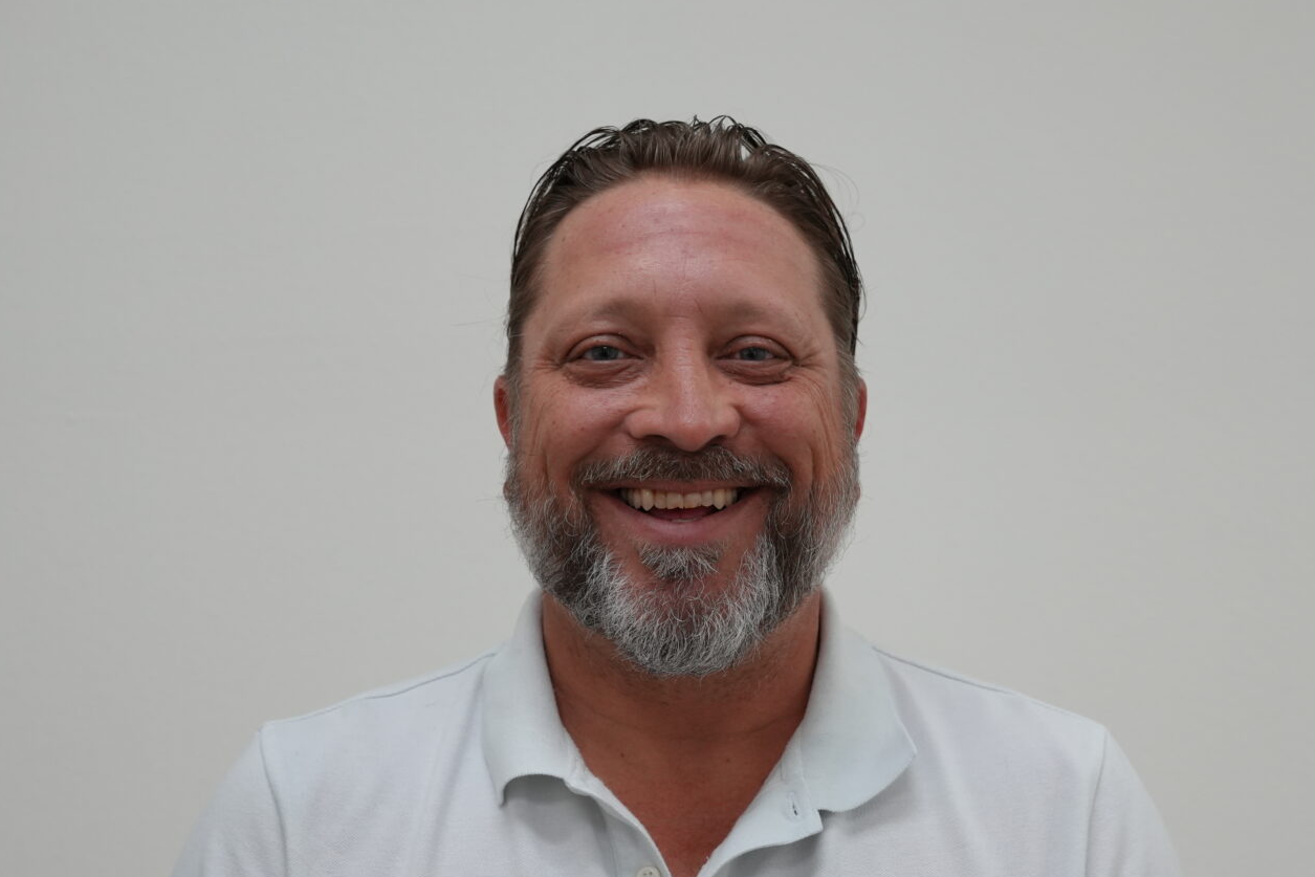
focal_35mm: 63
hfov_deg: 31.8
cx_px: 694
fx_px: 2307
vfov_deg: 21.5
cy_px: 567
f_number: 4
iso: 1250
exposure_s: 1/160
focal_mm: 38.7
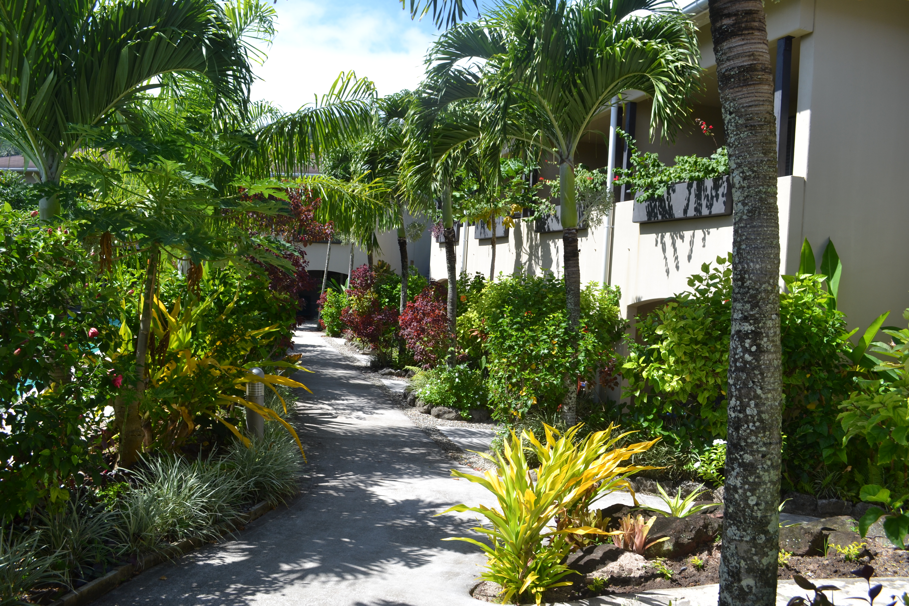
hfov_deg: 67.4
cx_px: 454
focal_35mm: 27
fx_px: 682
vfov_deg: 47.9
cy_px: 303
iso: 100
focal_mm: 18
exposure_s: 1/200
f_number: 7.1
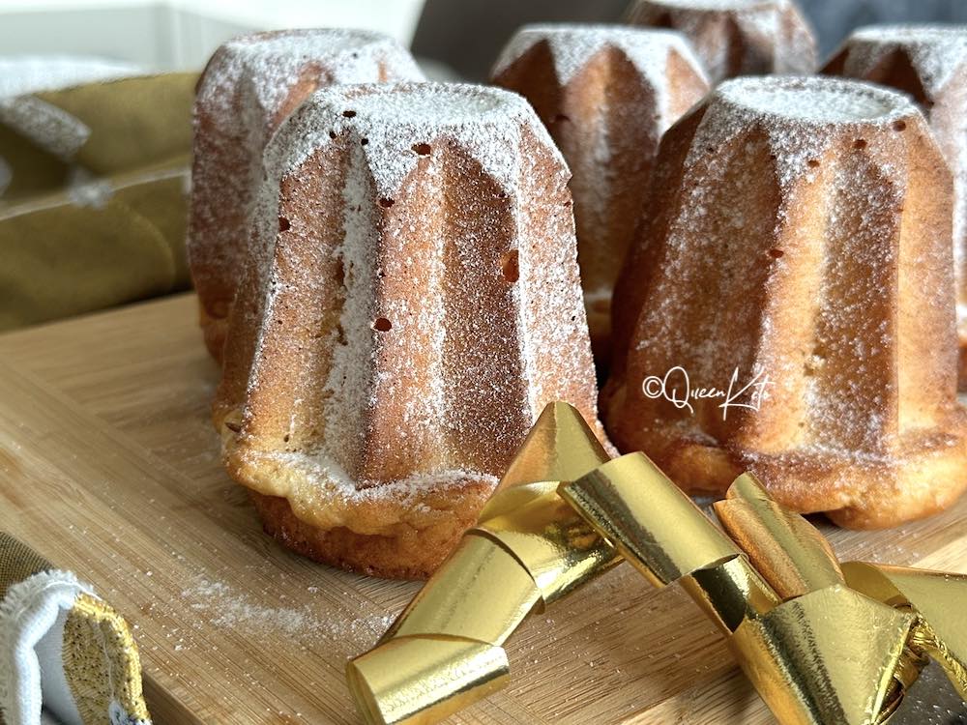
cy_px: 362
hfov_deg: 39.7
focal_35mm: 48
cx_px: 484
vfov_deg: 30.3
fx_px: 1341
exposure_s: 1/71
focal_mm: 6.86
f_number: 1.78
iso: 80
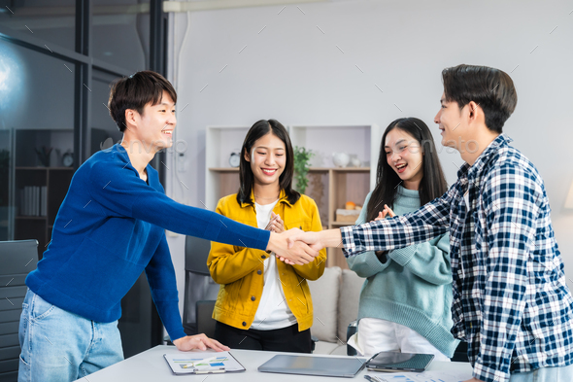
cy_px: 191
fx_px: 780
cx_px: 286
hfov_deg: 40.4
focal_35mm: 49
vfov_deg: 27.5
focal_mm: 49
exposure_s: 1/125
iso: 400
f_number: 2.8
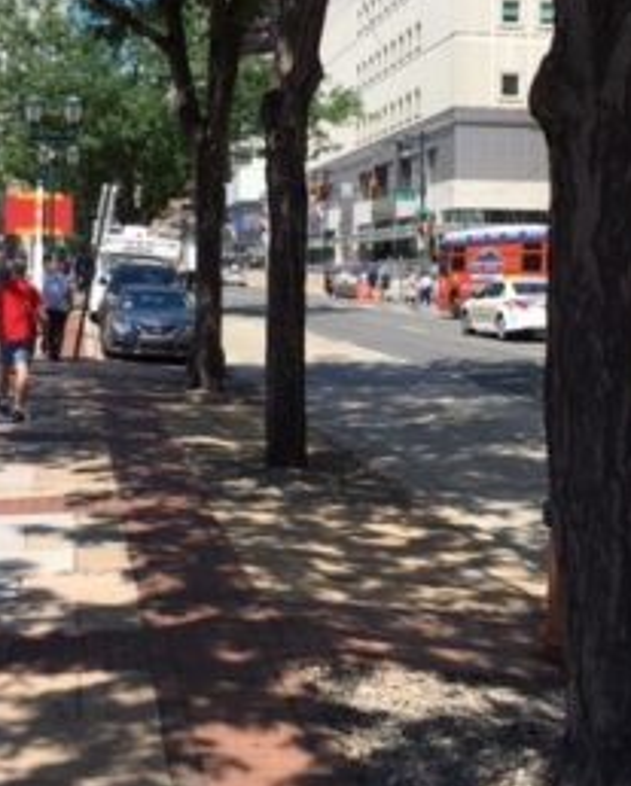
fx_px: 1328
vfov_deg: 32.4
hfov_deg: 26.7
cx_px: 293
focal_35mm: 57
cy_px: 195
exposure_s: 1/1399
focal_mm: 4.15
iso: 25
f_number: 2.2
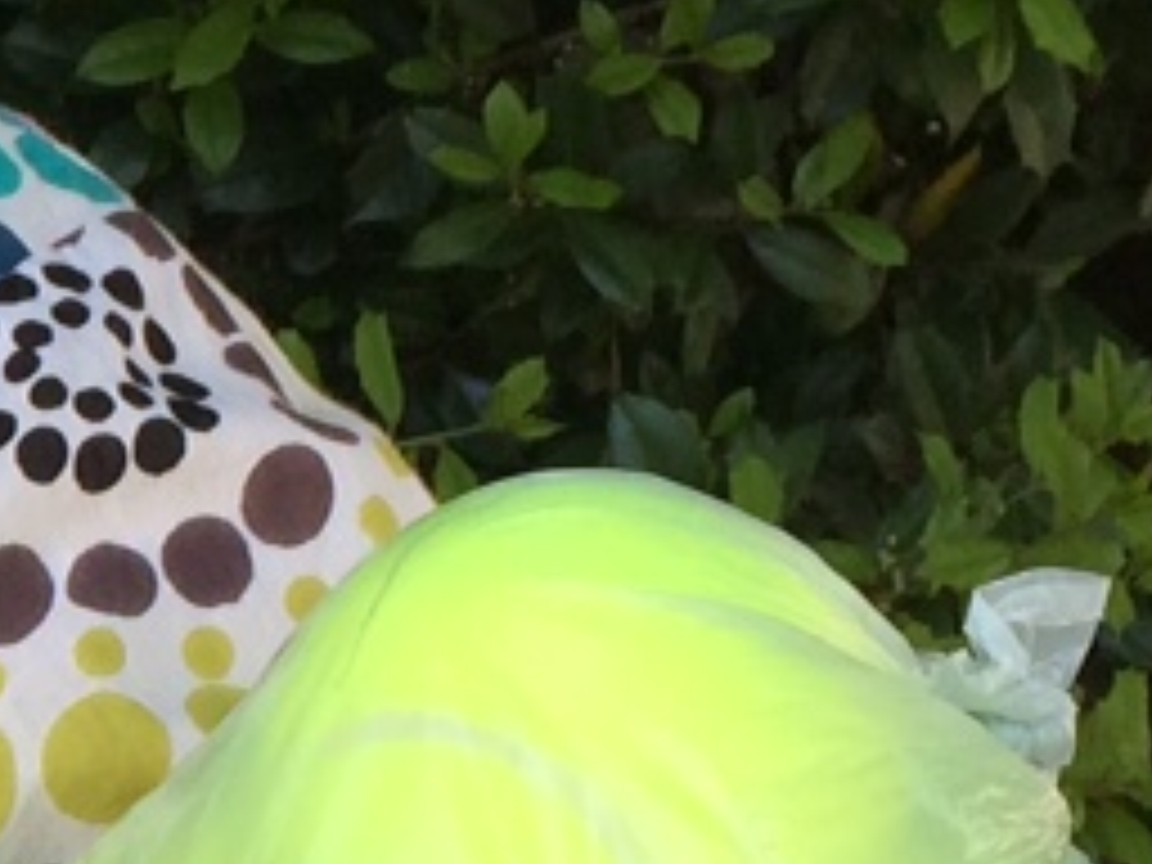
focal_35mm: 185
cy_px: 729
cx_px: -1202
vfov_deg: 8.0
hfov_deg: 9.9
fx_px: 6157
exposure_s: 1/297
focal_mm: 4.15
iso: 32
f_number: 2.2
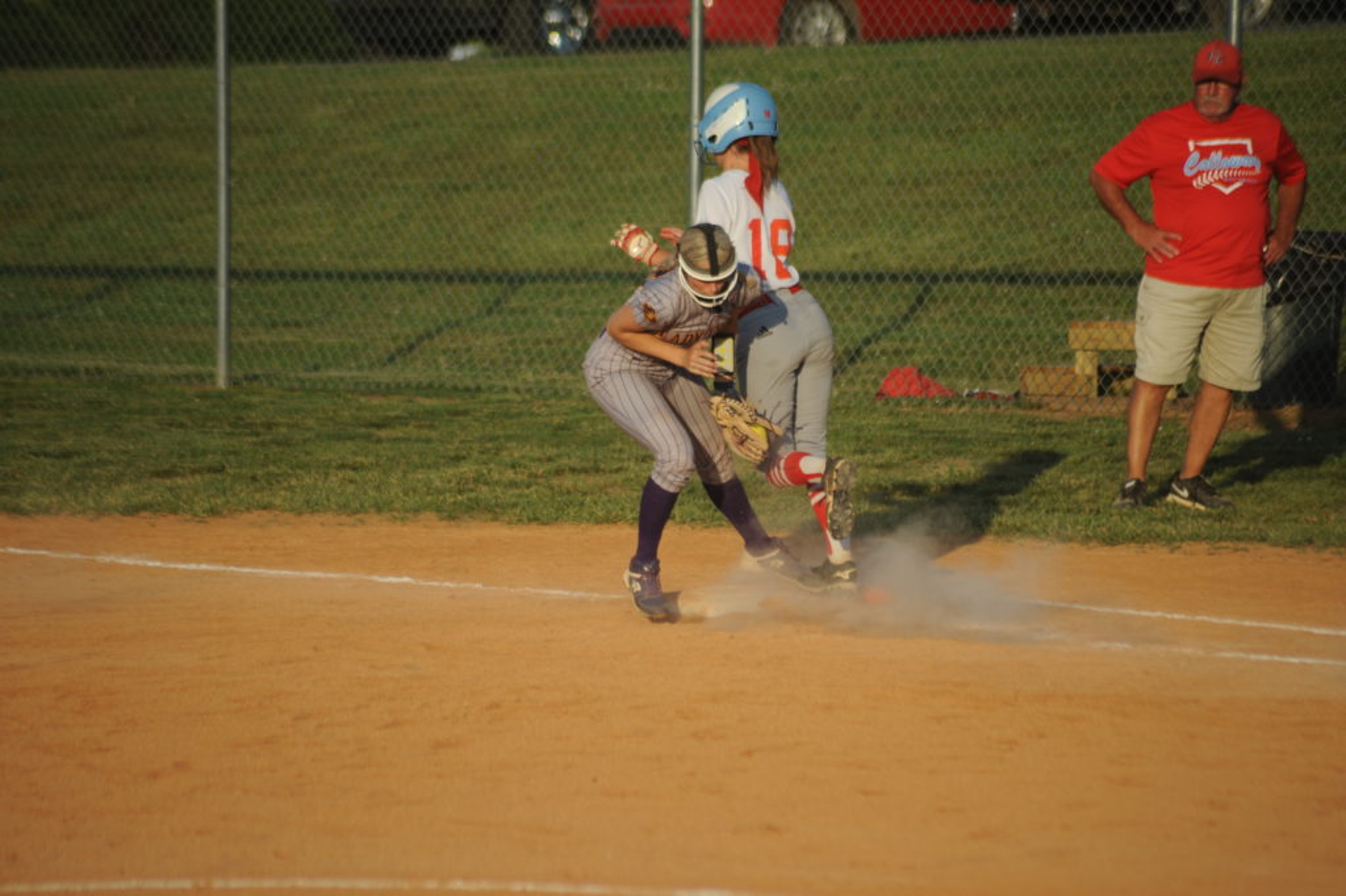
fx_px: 11212
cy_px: 448
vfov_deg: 4.6
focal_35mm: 300
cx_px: 673
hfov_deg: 6.9
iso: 400
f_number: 5.6
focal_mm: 300
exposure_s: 1/2000
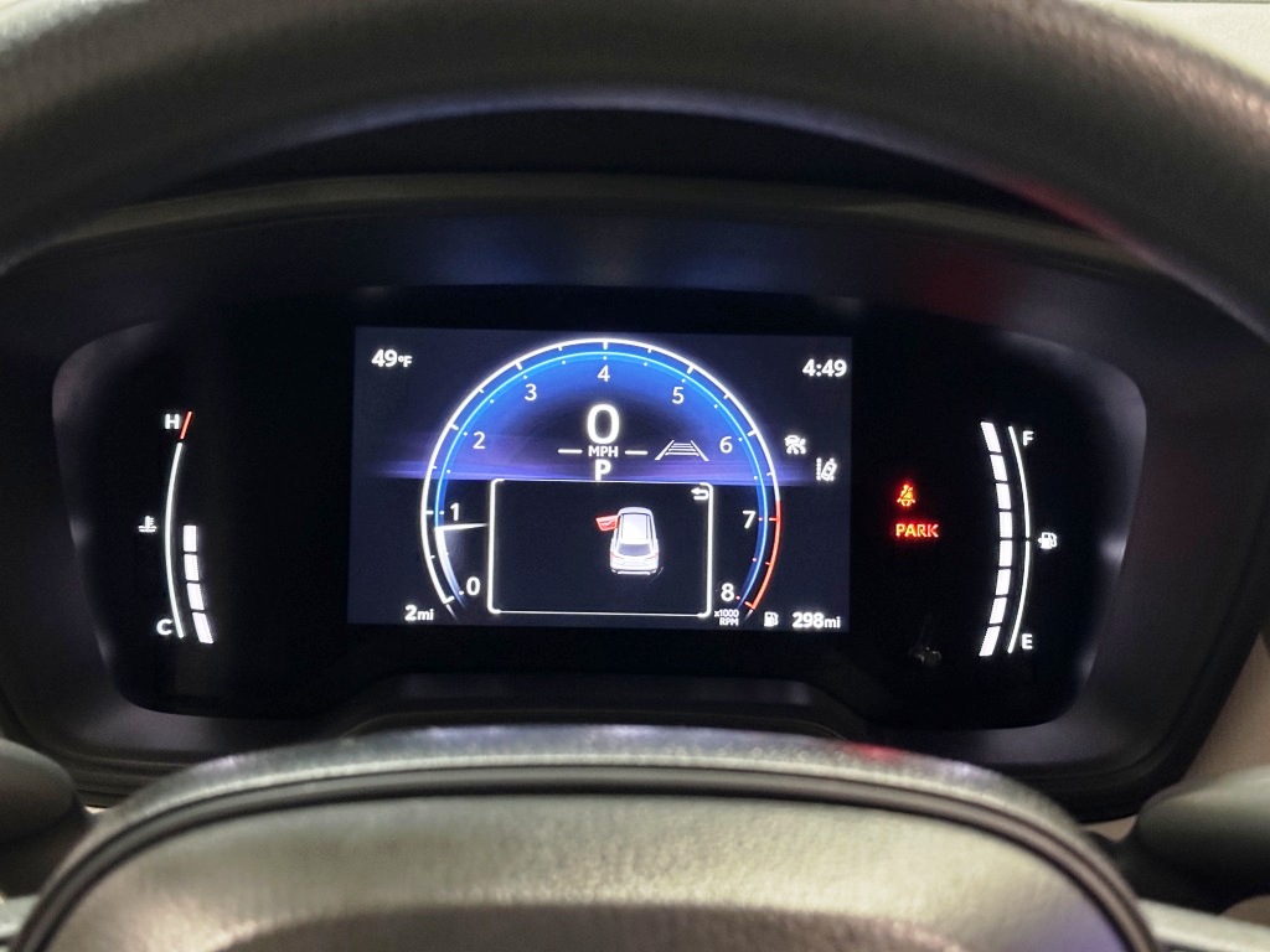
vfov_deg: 30.3
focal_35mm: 48
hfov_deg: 39.7
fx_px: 1761
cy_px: 476
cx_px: 635
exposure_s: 1/24
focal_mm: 6.86
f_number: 1.78
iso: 640
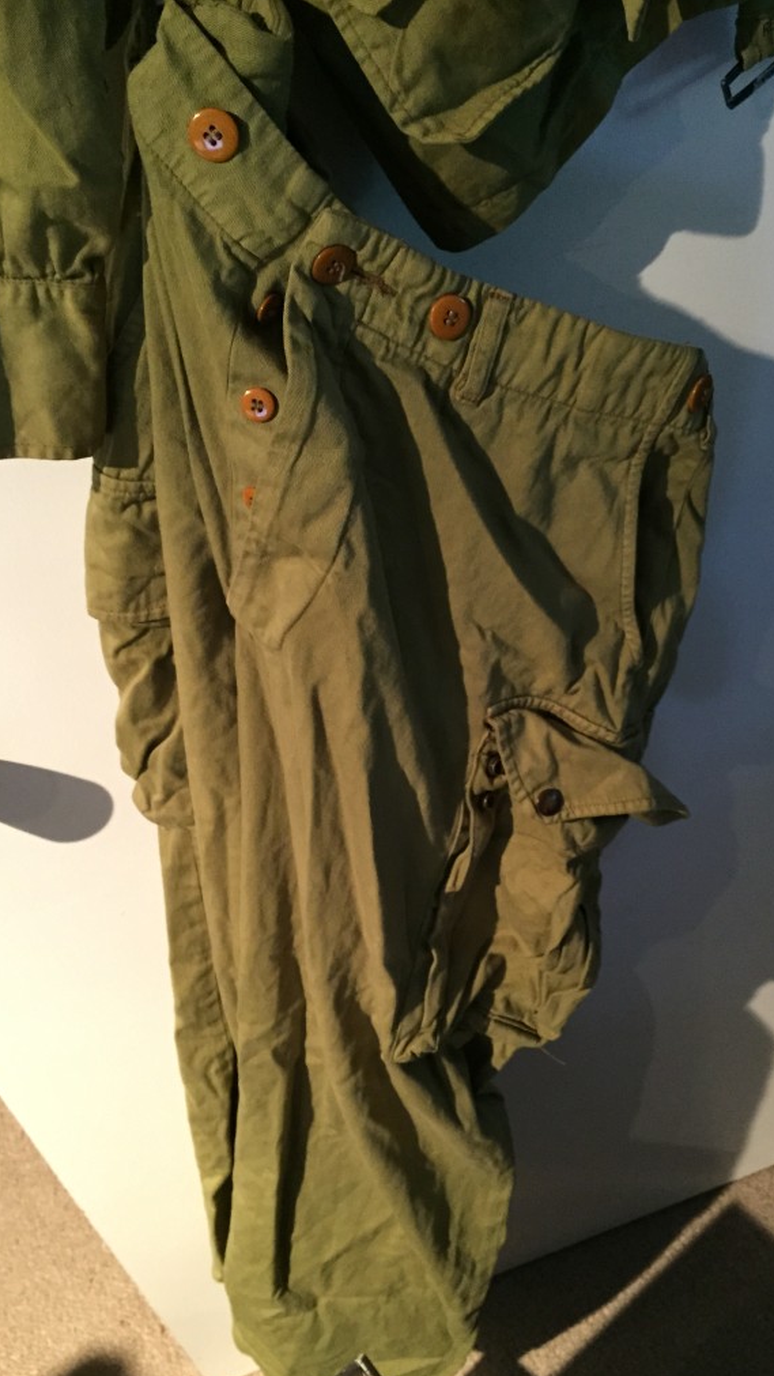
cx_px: 443
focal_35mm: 32
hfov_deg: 36.6
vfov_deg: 61.0
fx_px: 1167
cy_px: 695
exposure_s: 1/20
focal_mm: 4.15
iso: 250
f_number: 2.2
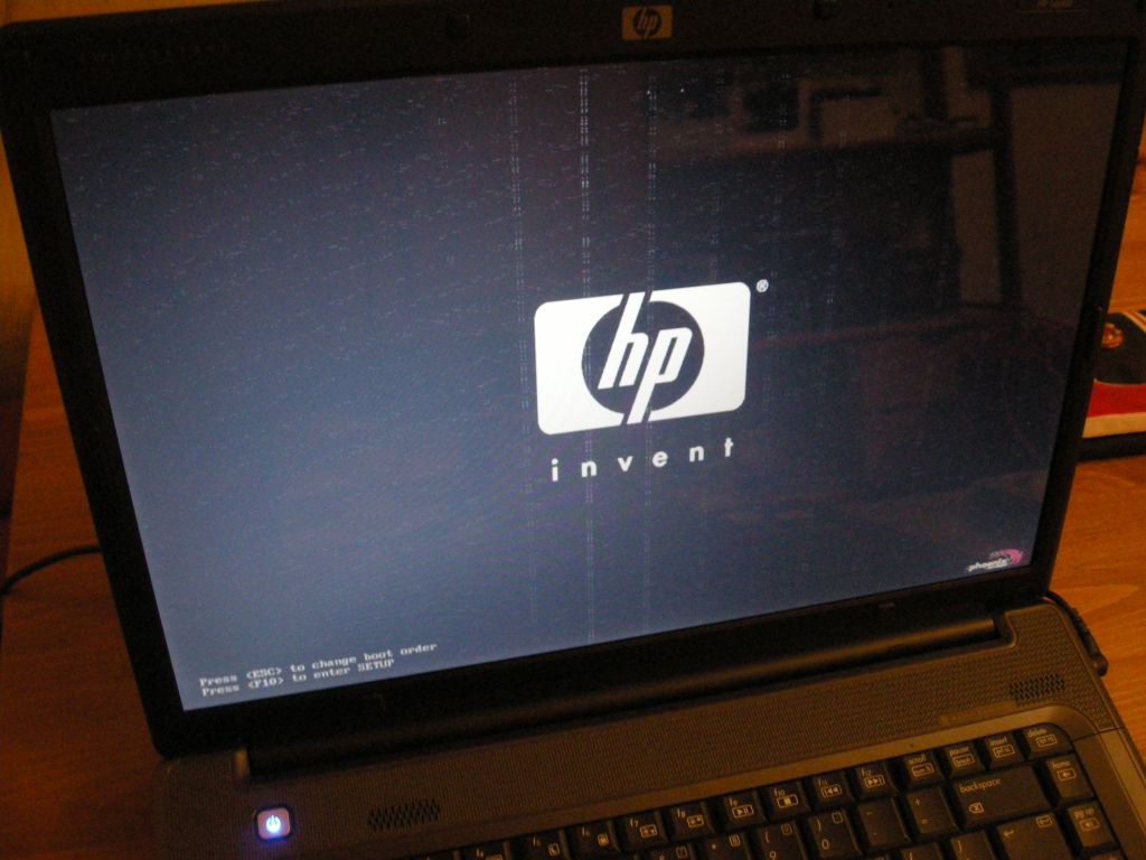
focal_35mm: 35
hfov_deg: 52.6
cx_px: 573
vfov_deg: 40.7
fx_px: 1159
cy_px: 430
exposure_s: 1/10.1
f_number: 2.8
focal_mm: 5.7
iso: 400
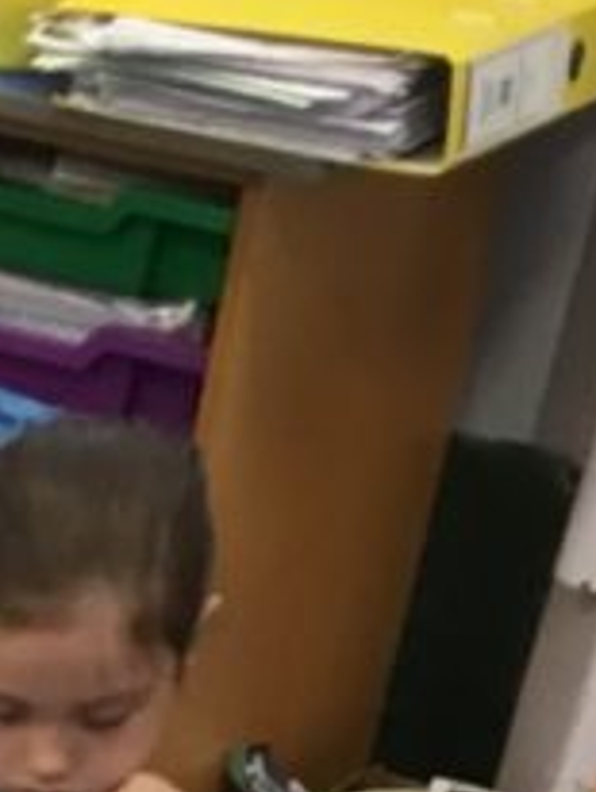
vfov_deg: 11.3
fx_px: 3528
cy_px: 1711
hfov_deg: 8.9
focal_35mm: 154
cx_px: -742
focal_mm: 3.3
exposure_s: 1/33
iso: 100
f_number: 2.4
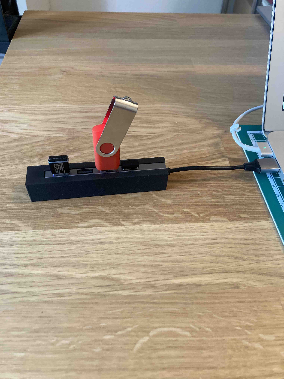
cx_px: 142
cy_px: 190
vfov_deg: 63.4
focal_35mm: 28
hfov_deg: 49.7
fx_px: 306
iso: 200
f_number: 1.8
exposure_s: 1/50
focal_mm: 3.99
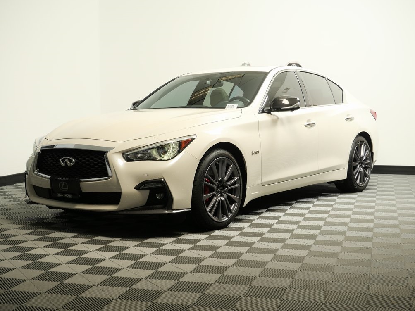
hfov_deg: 37.5
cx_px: 205
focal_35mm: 51
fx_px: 611
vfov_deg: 28.6
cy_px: 157
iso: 250
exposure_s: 1/200
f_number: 5.6
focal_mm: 25
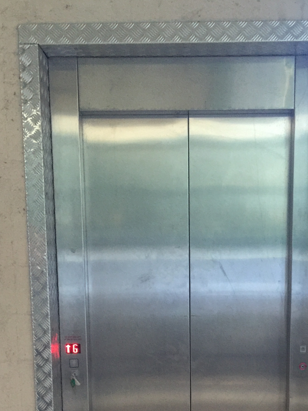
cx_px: 191
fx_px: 629
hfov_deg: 27.4
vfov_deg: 34.3
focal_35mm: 53
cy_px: 364
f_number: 2.2
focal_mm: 4.15
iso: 160
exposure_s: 1/8
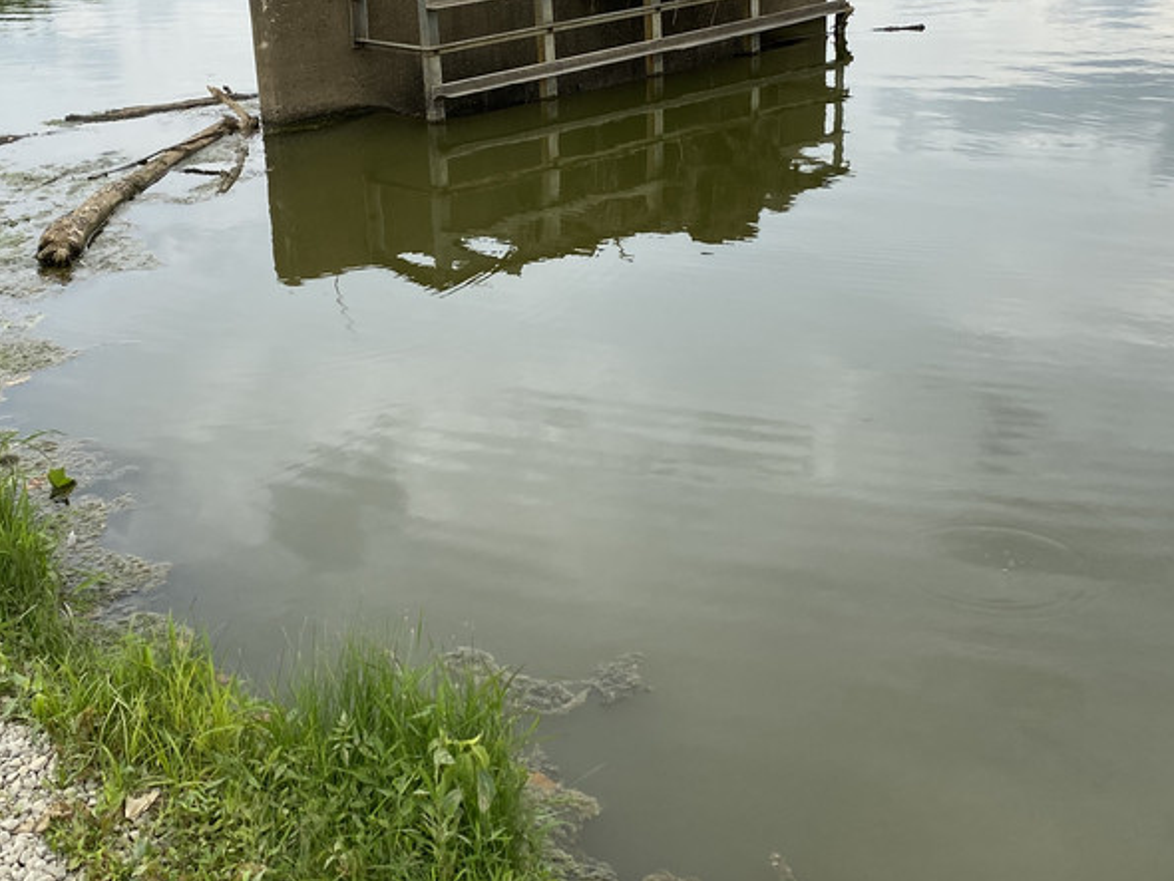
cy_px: 235
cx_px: 471
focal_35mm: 47
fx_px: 1595
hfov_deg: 40.2
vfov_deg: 30.5
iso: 32
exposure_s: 1/1072
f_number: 1.8
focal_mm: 4.25
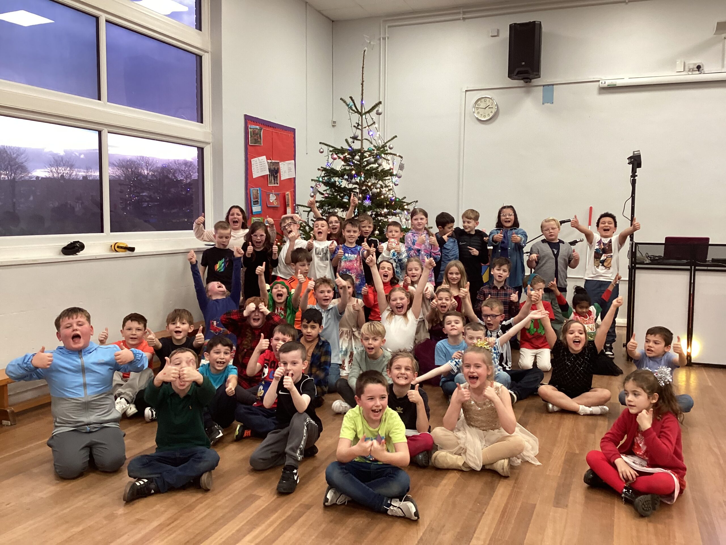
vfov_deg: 45.4
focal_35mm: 31
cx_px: 363
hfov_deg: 58.4
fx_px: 650
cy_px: 272
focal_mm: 3.3
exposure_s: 1/50
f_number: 2.4
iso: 160
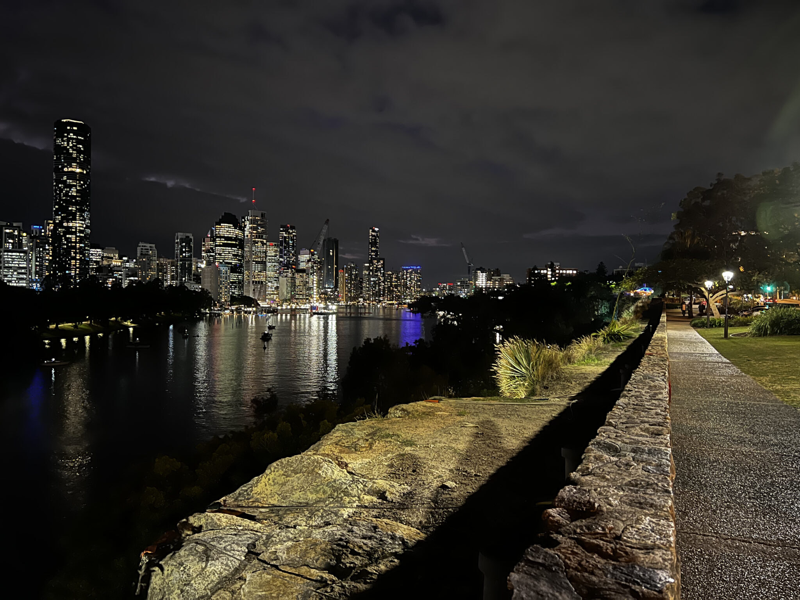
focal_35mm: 26
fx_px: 601
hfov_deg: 67.3
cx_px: 400
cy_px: 300
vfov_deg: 53.1
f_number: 1.5
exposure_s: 1/10
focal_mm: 5.7
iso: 640
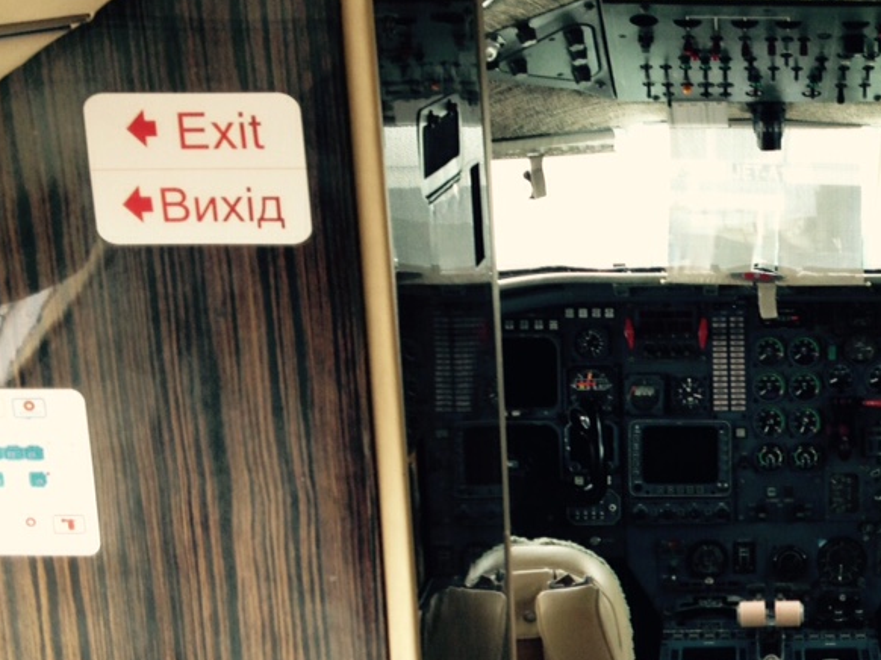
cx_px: 817
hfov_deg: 24.5
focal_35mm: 77
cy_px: 525
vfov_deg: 18.9
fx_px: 1959
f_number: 2.4
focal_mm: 4.28
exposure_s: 1/20
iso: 50
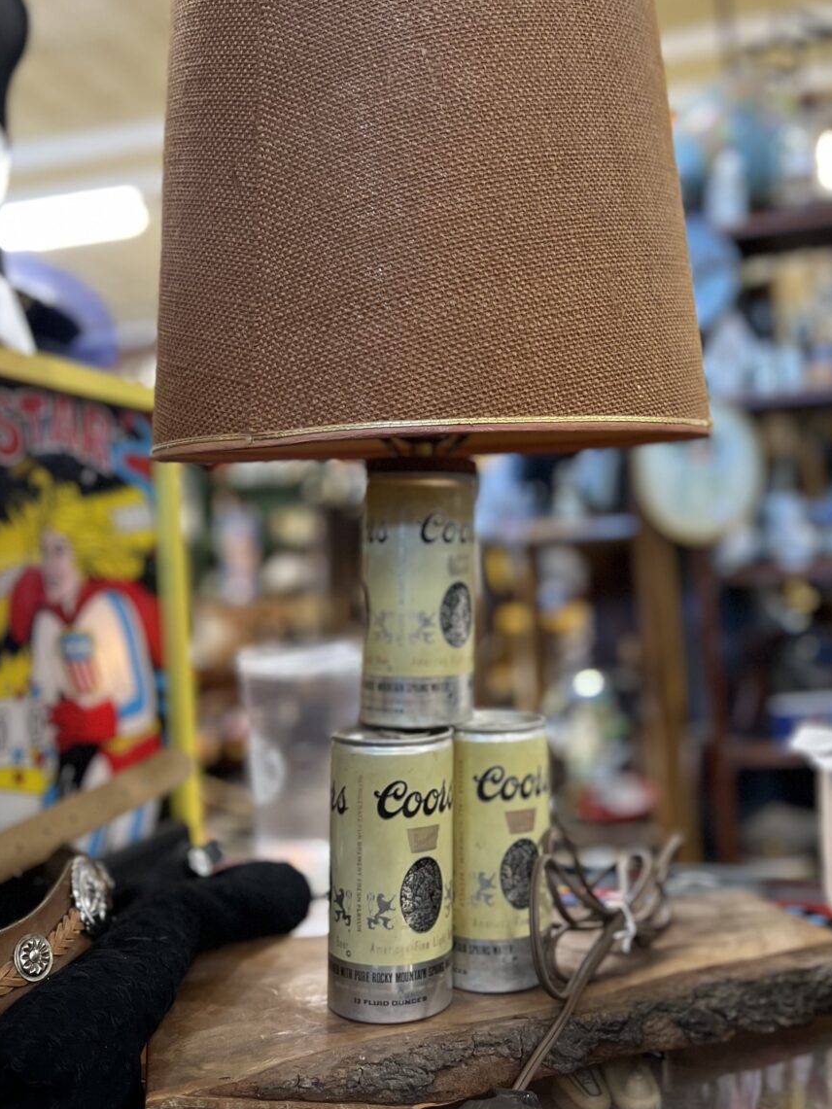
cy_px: 464
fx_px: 1121
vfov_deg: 52.4
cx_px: 480
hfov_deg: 40.6
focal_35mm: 35
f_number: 1.5
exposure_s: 1/60
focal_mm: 5.7
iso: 200
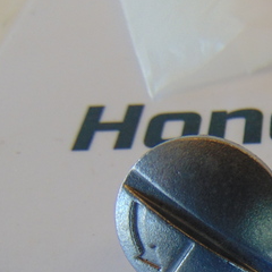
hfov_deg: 26.9
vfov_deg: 28.0
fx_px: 525
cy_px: 243
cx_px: 295
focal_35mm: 59
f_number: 3
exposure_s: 1/125
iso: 80
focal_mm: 4.5
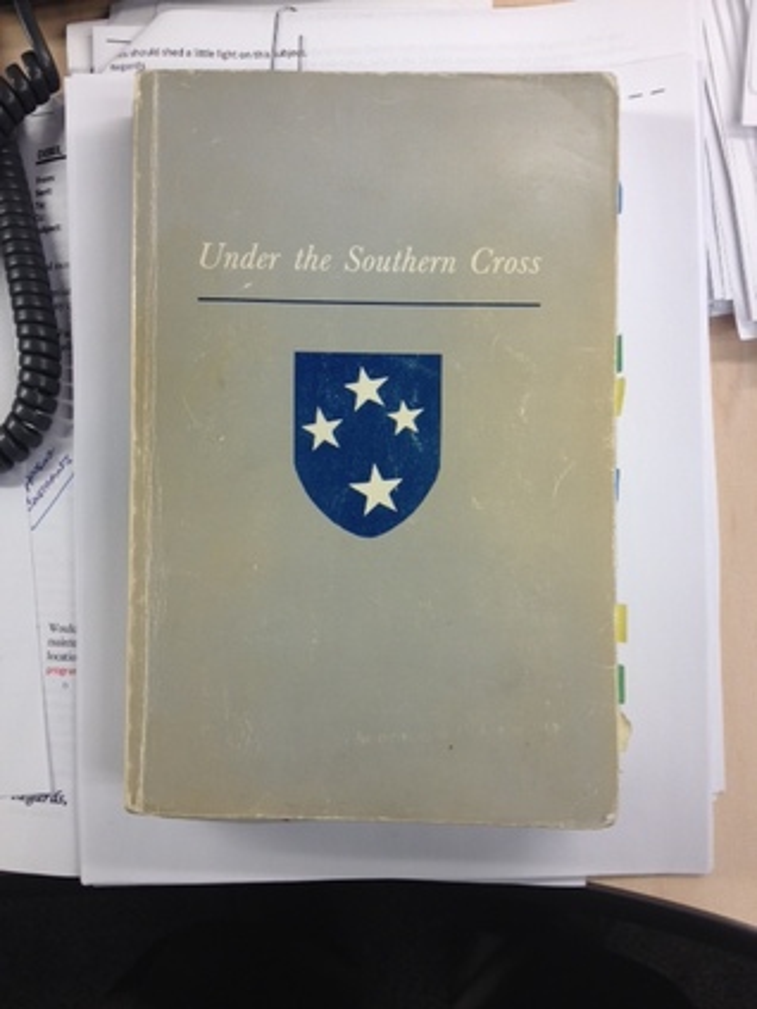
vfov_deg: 52.6
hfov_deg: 40.7
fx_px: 1021
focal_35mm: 35
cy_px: 504
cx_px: 378
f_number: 2.4
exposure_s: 1/30
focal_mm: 4.28
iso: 50
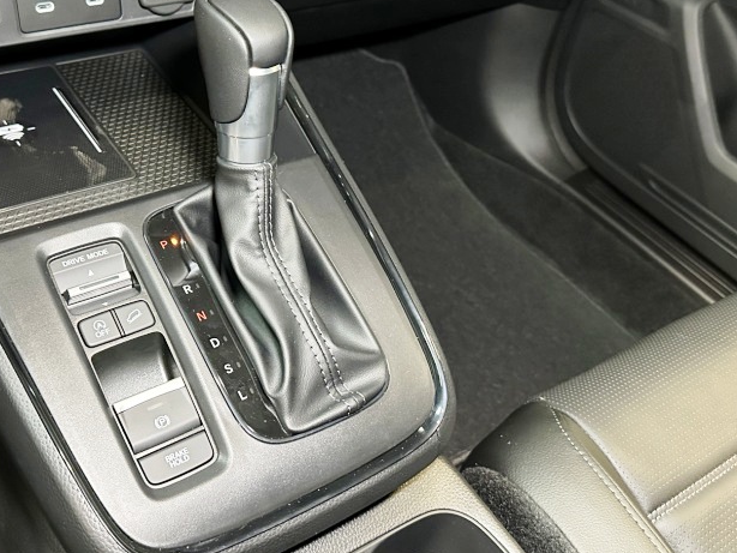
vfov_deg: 35.6
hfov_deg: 46.4
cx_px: 277
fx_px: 852
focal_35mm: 40
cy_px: 184
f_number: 1.78
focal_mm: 6.86
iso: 800
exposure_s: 1/30
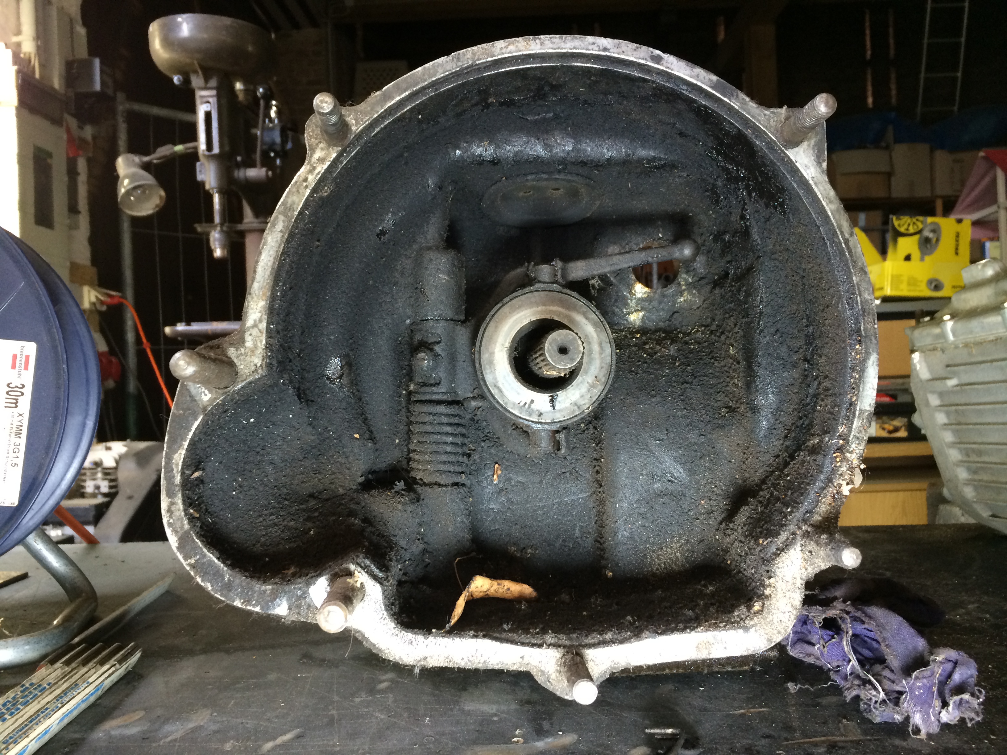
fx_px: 873
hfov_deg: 60.0
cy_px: 378
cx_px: 504
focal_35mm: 30
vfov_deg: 46.8
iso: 160
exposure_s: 1/30
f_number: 2.2
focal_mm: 4.12
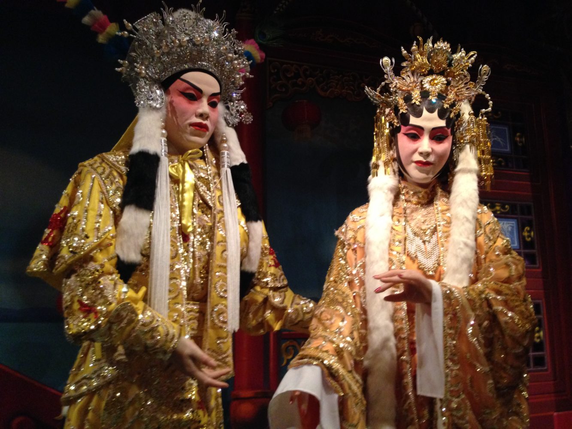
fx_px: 545
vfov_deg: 43.0
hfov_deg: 55.3
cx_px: 286
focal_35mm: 33
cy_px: 214
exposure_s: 1/17
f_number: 2.4
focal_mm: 4.12
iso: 400
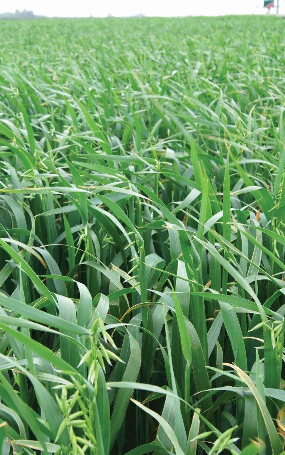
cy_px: 228
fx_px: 745
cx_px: 111
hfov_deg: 21.6
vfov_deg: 34.0
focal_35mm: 60
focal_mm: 26
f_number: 6.7
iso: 200
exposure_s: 1/60
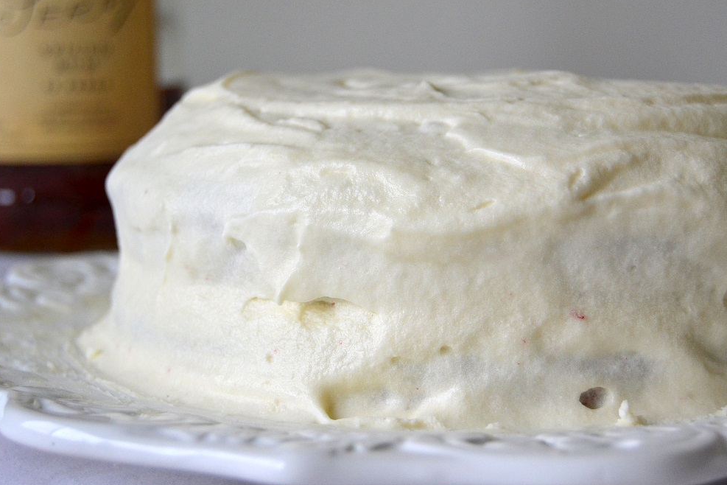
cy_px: 208
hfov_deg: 28.8
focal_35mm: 70
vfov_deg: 19.4
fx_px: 1414
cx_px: 356
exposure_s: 1/500
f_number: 5
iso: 800
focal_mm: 40
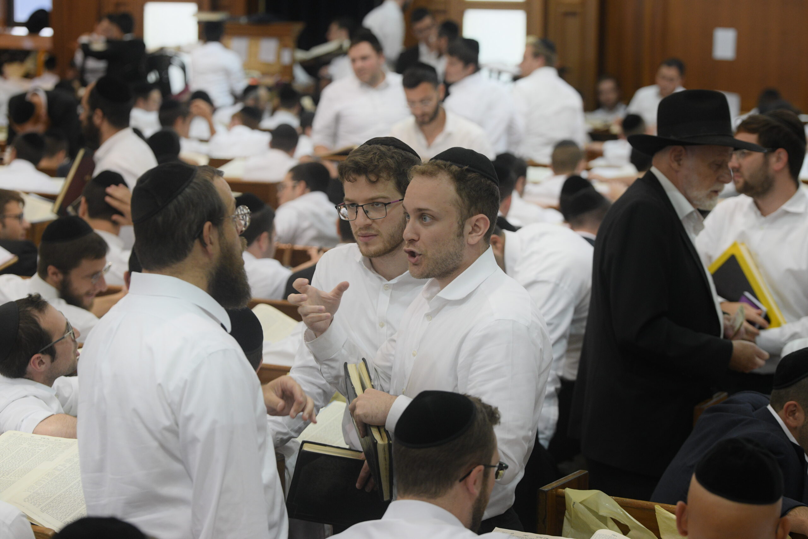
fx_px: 2200
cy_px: 270
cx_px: 404
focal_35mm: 98
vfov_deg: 14.0
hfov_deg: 20.8
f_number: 4.5
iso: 1600
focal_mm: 98
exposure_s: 1/320
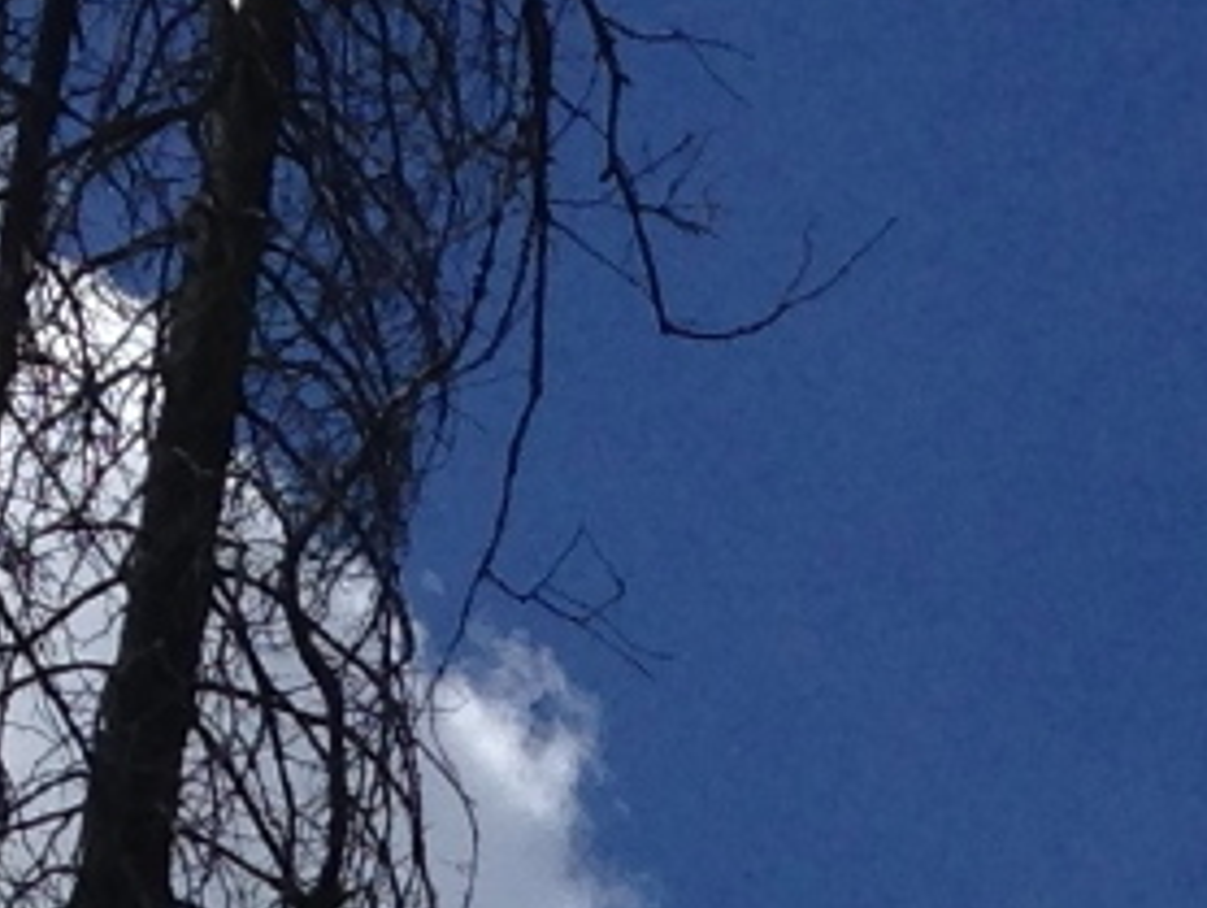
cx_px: 1628
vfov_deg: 6.0
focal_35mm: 237
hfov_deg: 8.2
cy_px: 2259
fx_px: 8271
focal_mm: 4.12
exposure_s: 1/2857
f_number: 2.4
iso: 50
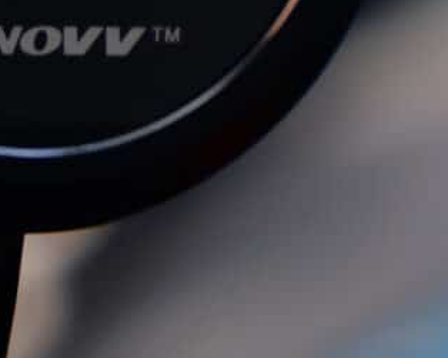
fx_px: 5050
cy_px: -153
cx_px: 200
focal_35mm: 381
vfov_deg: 4.0
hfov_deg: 5.1
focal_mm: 55
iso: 250
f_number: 4.5
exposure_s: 1/13
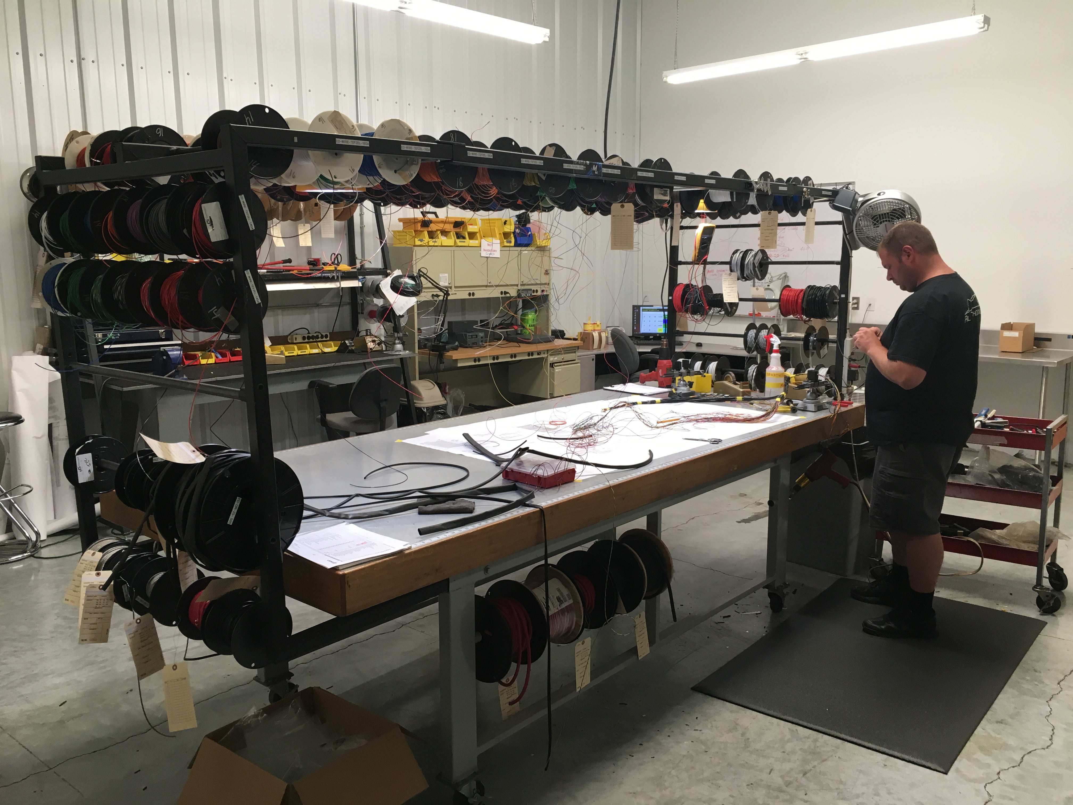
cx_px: 536
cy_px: 402
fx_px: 899
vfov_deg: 48.2
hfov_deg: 61.7
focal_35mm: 29
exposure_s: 1/30
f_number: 2.2
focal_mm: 4.15
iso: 32
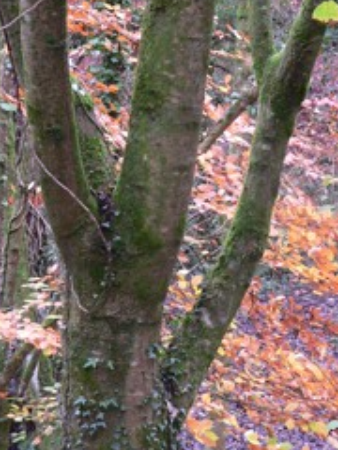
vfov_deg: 16.2
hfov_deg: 12.2
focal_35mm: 121
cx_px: 213
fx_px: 1575
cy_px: 309
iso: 400
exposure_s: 1/80
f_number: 2.8
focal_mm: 12.4
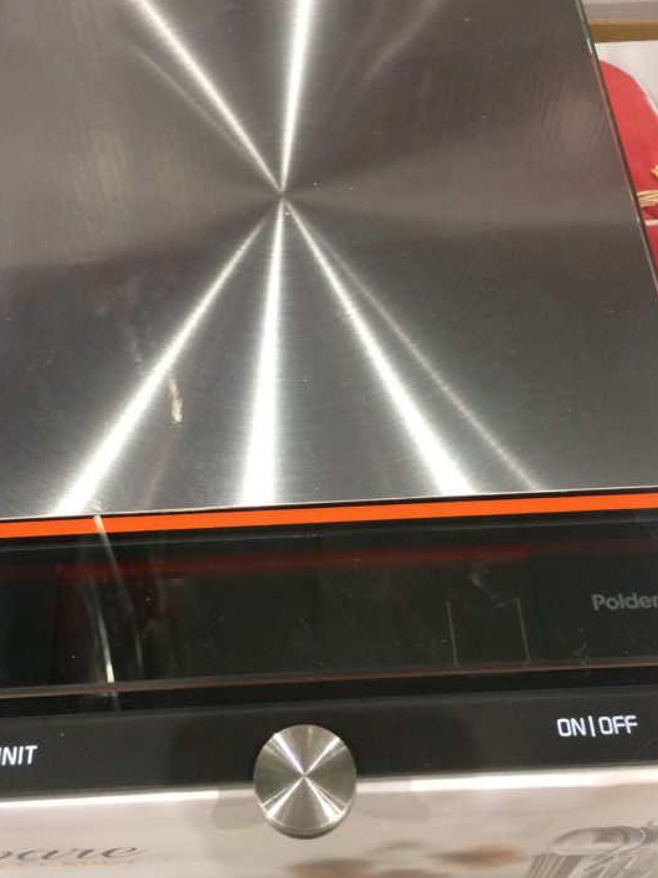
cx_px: 313
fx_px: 1065
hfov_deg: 34.3
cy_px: 320
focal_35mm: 42
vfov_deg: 44.4
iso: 160
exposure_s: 1/33
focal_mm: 4.15
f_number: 2.2
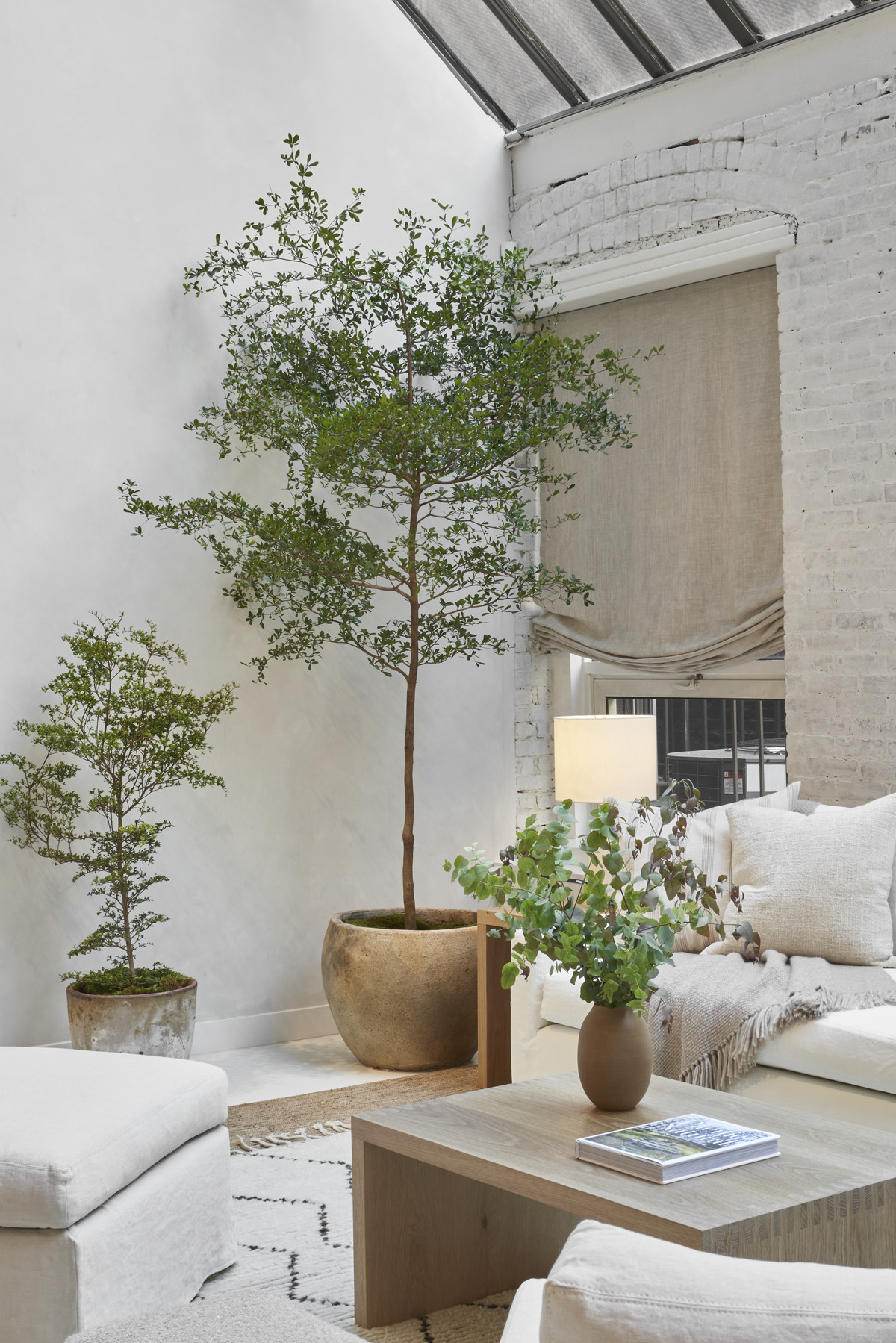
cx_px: 448
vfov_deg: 41.1
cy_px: 672
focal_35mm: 48
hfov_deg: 28.1
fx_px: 1791
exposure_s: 1/3
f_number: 16
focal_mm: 32
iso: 400
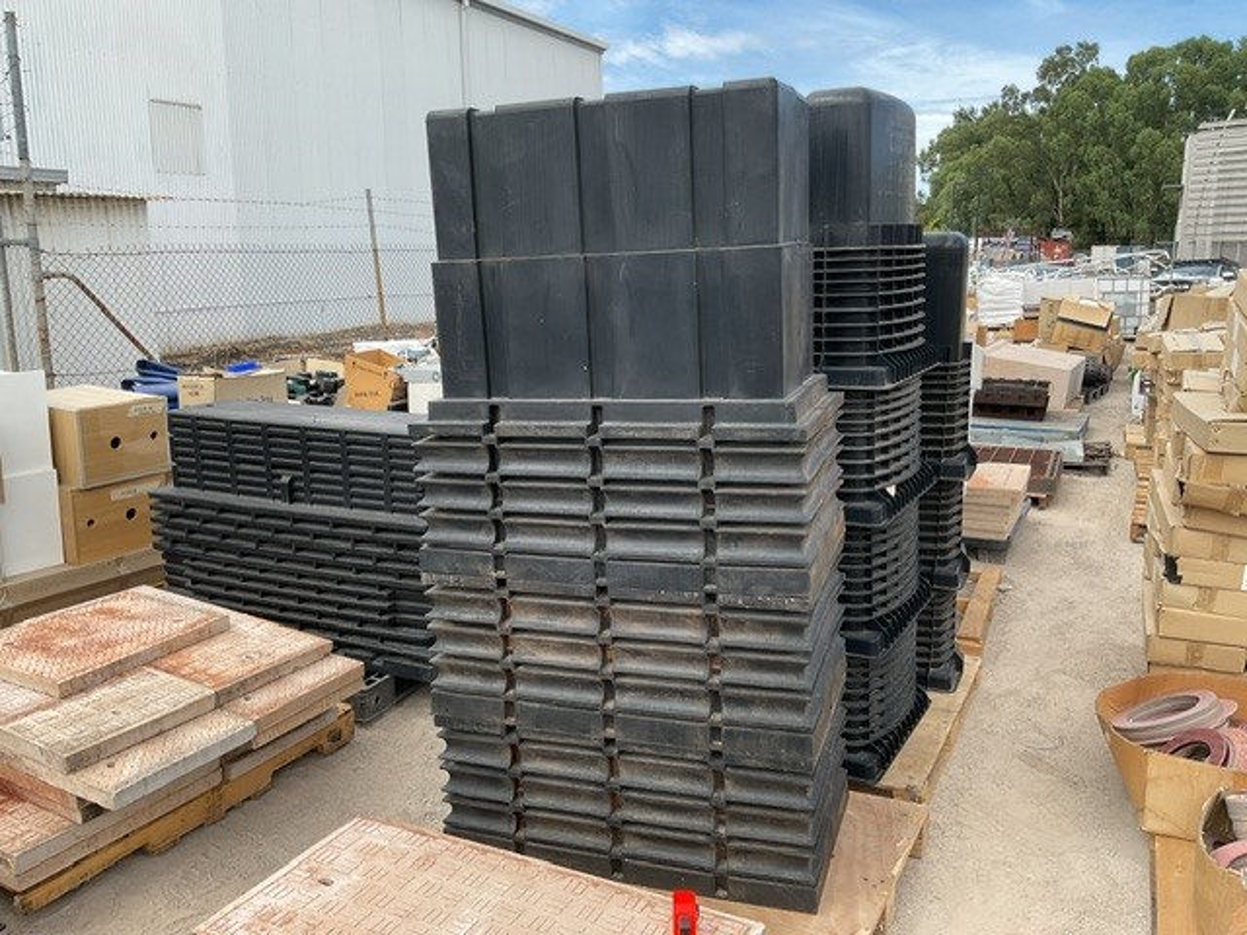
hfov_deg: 61.7
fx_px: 1045
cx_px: 624
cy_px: 468
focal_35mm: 29
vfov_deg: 48.2
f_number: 1.8
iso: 16
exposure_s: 1/781
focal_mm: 3
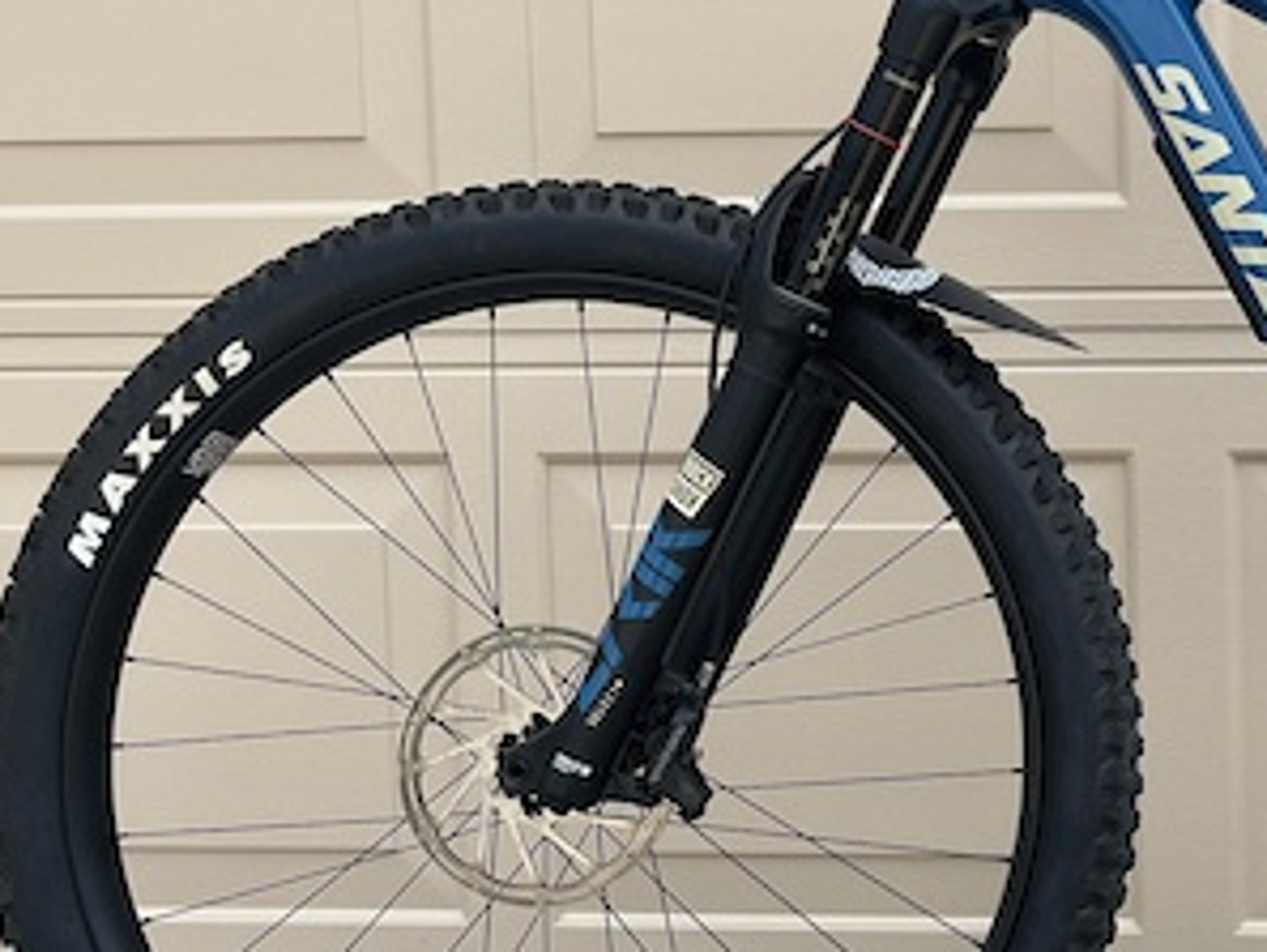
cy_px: 440
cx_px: 1416
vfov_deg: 21.0
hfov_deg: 25.6
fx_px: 2563
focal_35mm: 70
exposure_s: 1/1600
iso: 50
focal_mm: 5.1
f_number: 1.6
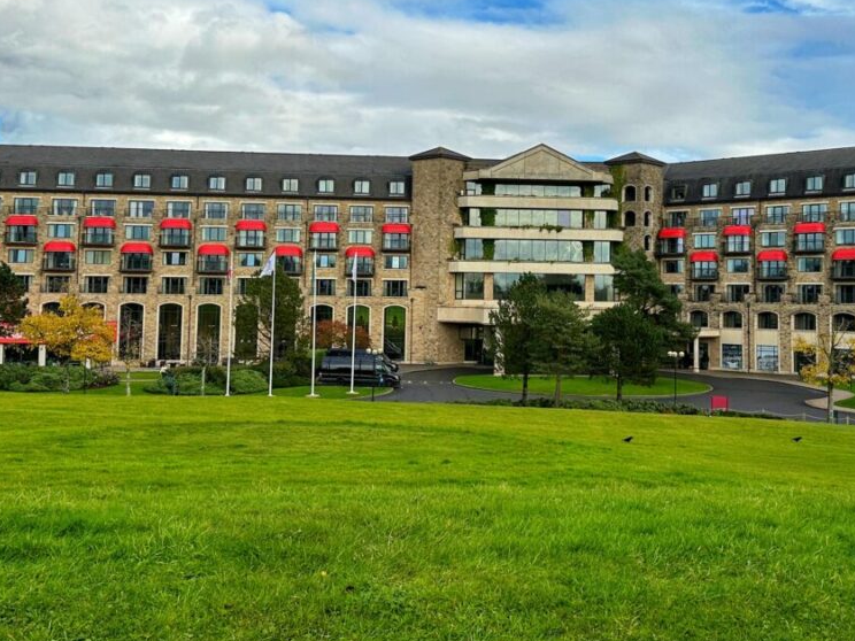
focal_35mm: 43
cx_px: 487
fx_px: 1062
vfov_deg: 33.4
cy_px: 238
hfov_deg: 43.7
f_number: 1.78
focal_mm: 6.86
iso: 80
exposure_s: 1/4184
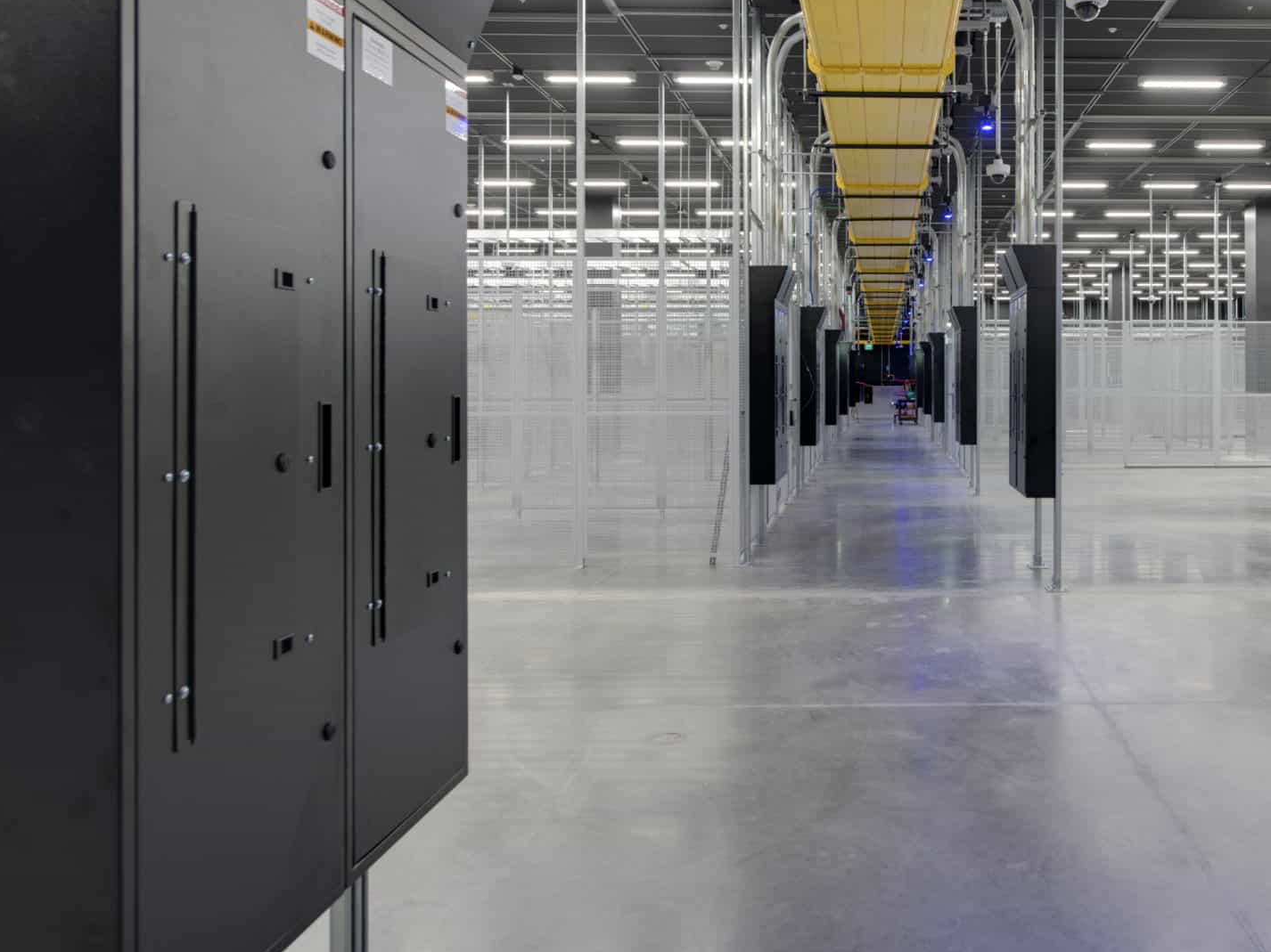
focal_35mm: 29
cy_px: 386
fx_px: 1065
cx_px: 909
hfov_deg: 59.3
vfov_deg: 48.0
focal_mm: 21
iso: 400
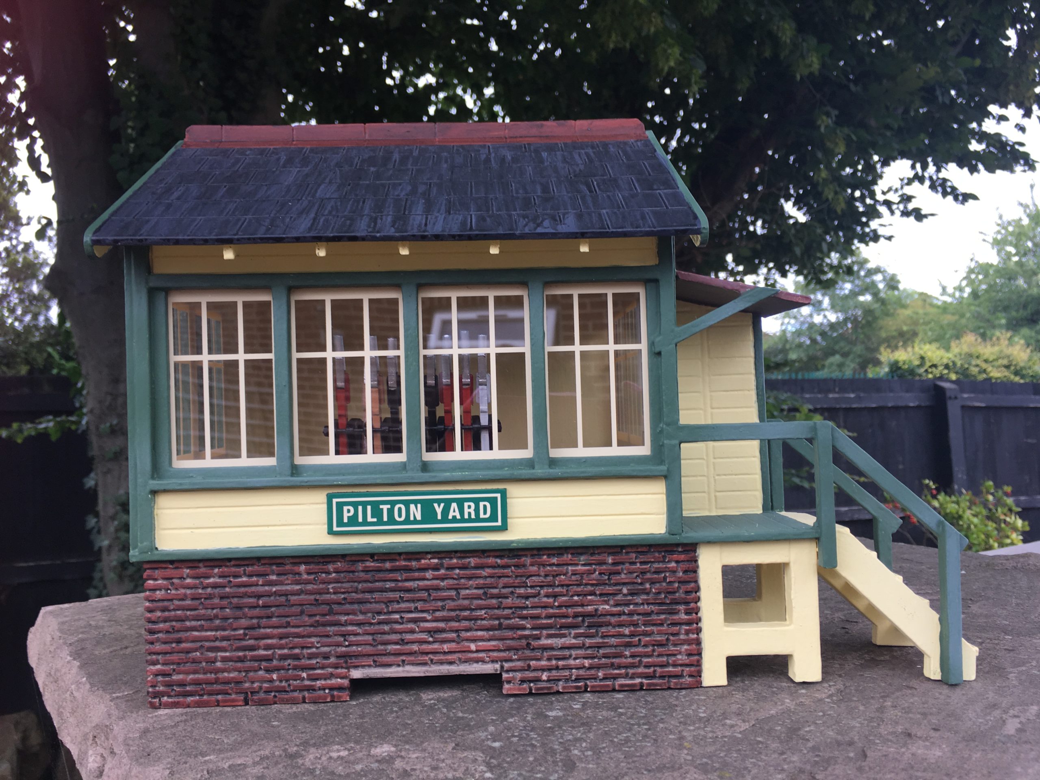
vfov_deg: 48.2
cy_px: 390
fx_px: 871
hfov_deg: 61.7
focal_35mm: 29
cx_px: 520
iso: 25
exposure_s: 1/163
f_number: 2.2
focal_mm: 4.15
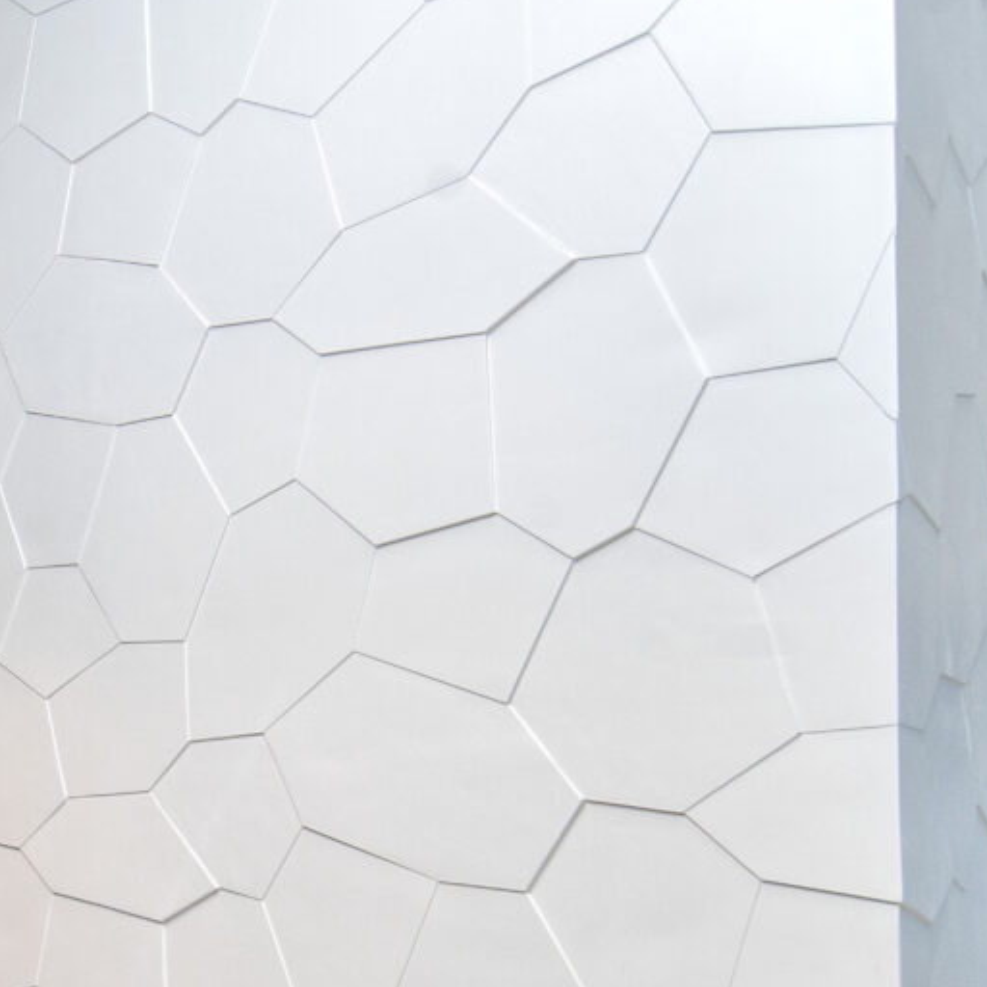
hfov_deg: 34.9
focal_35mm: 43
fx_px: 1387
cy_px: 899
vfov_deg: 36.6
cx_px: -39
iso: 400
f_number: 7.1
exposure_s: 1/100
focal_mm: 18
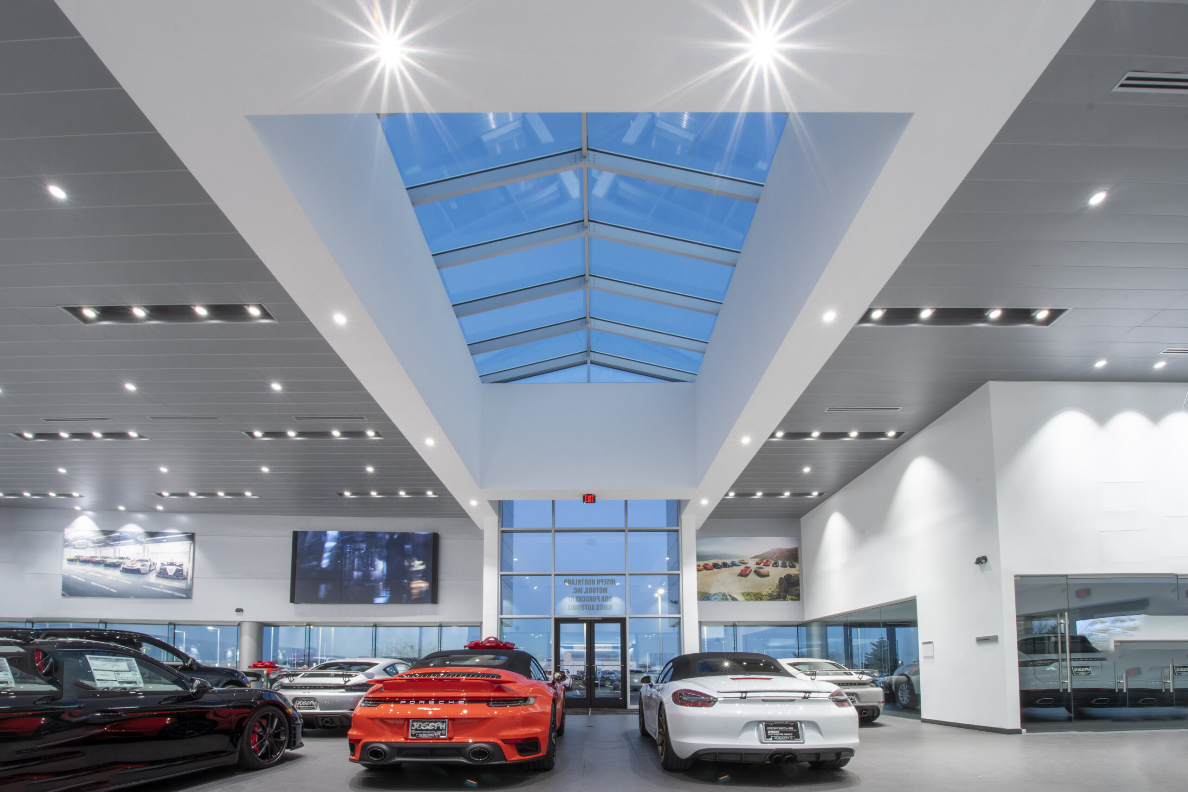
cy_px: 396
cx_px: 594
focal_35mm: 15
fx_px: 495
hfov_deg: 100.4
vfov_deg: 77.3
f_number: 22
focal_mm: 10
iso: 50
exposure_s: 2
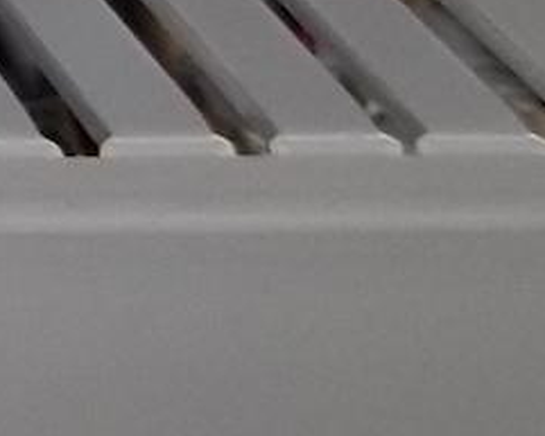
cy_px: -867
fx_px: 3001
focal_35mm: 186
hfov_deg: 8.3
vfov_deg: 7.4
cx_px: -1242
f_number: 3.1
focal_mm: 4
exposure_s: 1/30
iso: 200
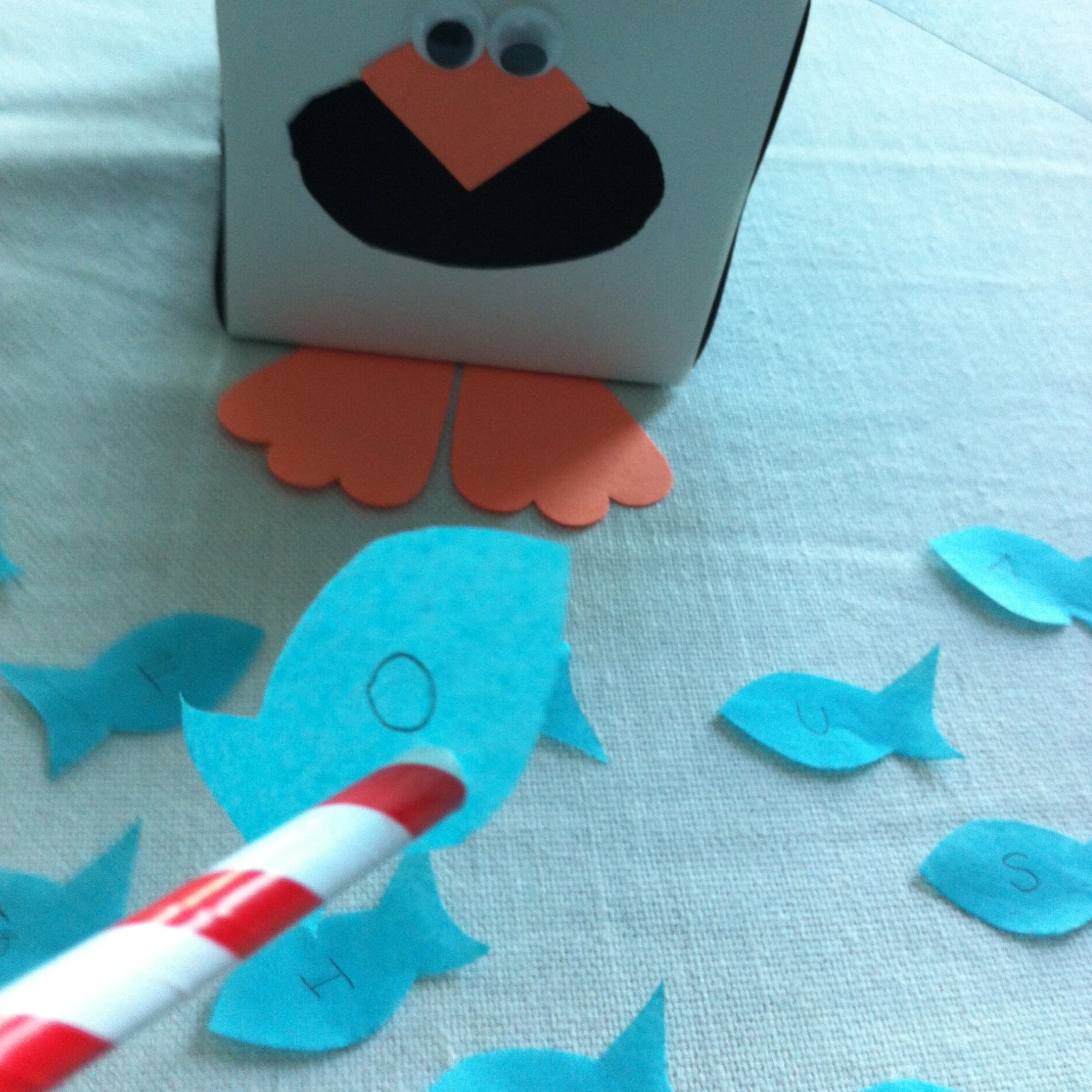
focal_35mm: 42
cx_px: 538
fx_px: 1499
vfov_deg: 39.8
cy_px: 415
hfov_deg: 40.0
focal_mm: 3.85
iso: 125
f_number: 2.8
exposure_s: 1/15
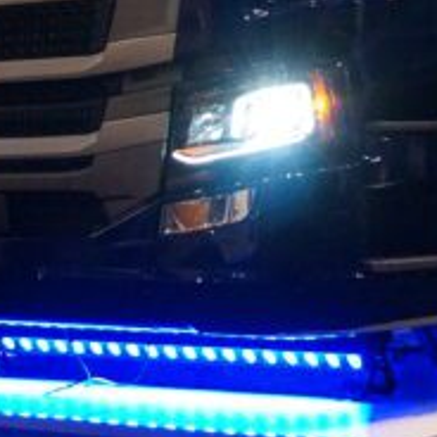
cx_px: 385
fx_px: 1919
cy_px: -261
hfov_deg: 12.9
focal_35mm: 134
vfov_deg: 12.2
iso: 2500
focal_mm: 19
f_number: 4
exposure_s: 1/160
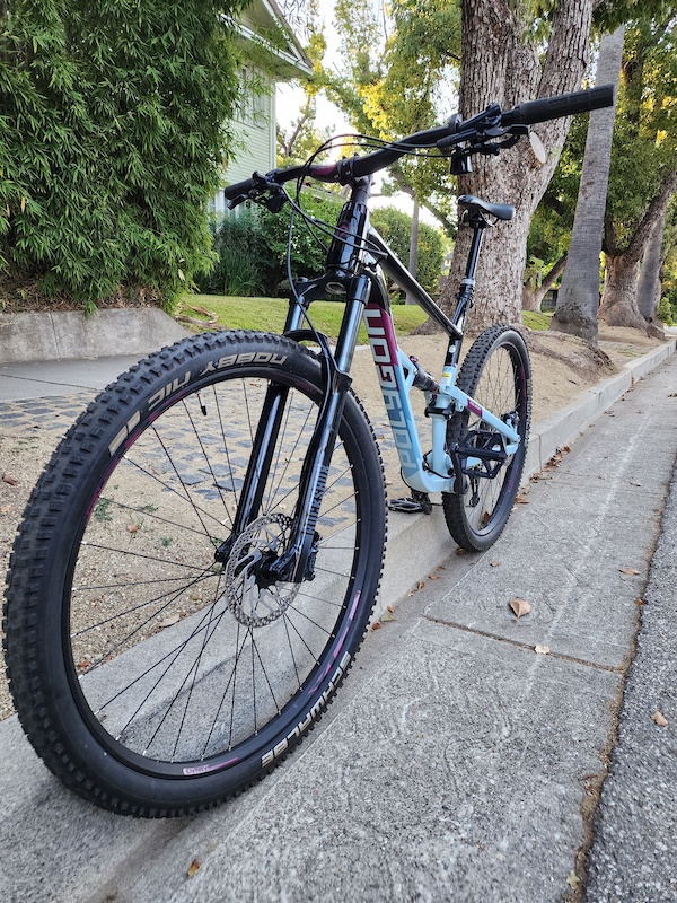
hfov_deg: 58.9
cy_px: 452
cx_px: 338
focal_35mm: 23
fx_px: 600
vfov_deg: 73.9
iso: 160
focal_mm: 6.4
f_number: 1.8
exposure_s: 1/180
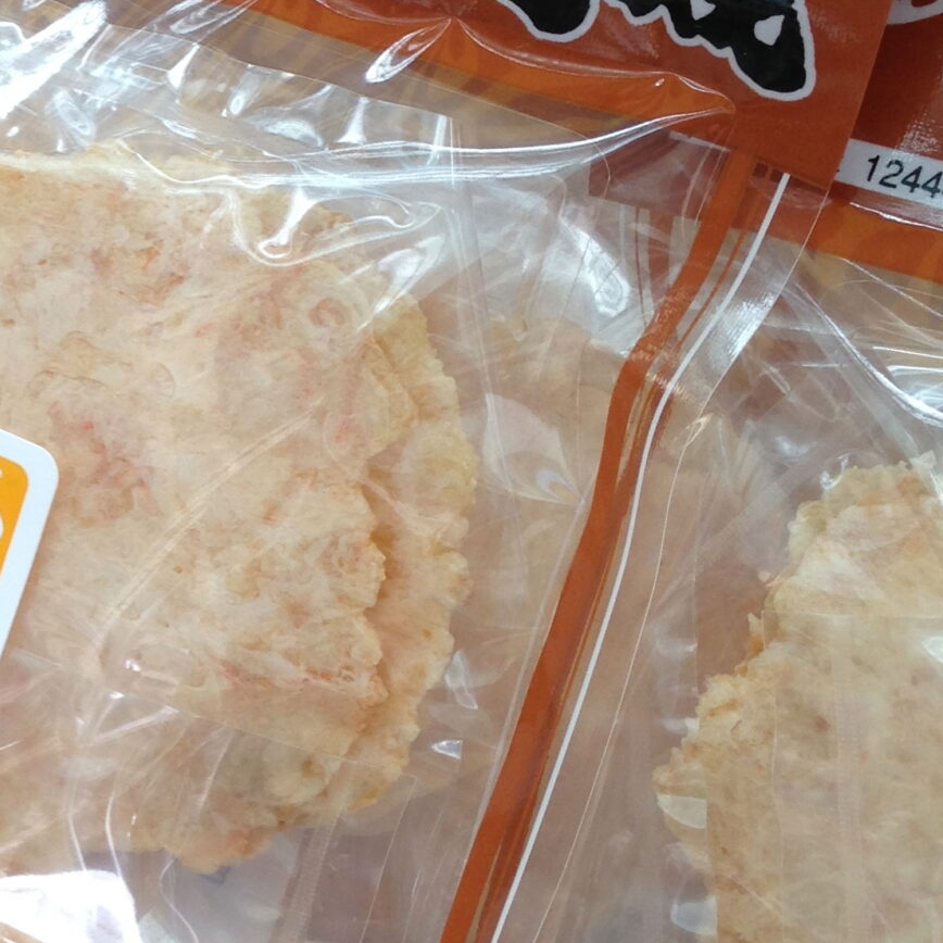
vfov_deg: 20.1
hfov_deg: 19.5
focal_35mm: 86
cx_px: -52
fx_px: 2651
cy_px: 311
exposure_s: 1/120
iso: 50
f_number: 2.4
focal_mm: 4.13
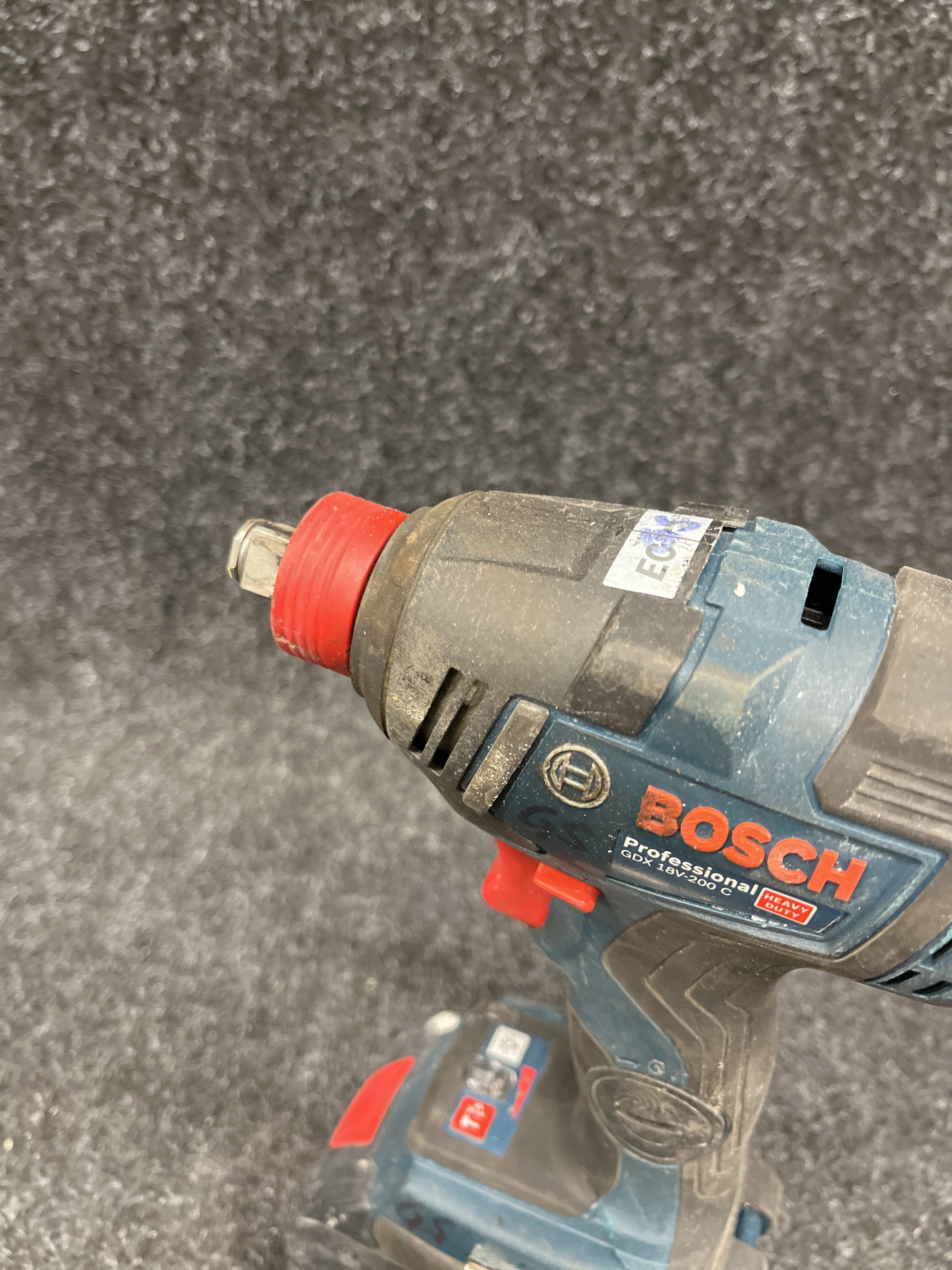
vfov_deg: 67.3
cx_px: 476
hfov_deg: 53.1
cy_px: 635
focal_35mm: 26
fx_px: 953
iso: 500
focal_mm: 5.1
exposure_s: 1/60
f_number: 1.6
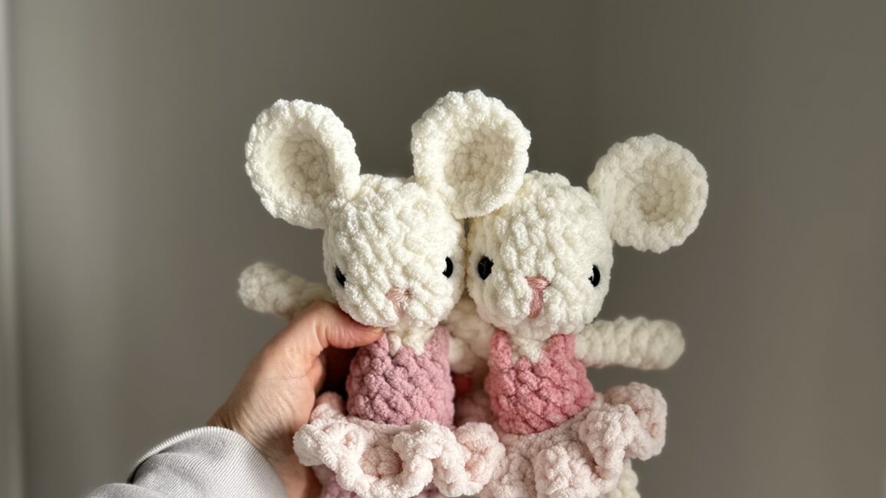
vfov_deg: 32.3
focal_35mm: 35
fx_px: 822
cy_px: 430
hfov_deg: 56.6
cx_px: 443
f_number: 1.78
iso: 80
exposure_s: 1/121
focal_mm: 6.86
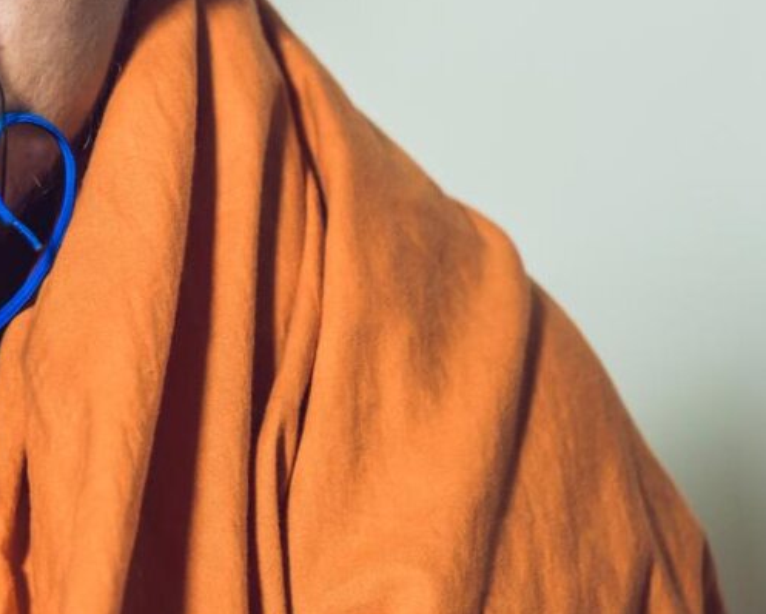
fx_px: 3289
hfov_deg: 13.0
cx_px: -89
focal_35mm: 145
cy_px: -84
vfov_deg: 10.5
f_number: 4
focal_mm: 50
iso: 640
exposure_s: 1/50
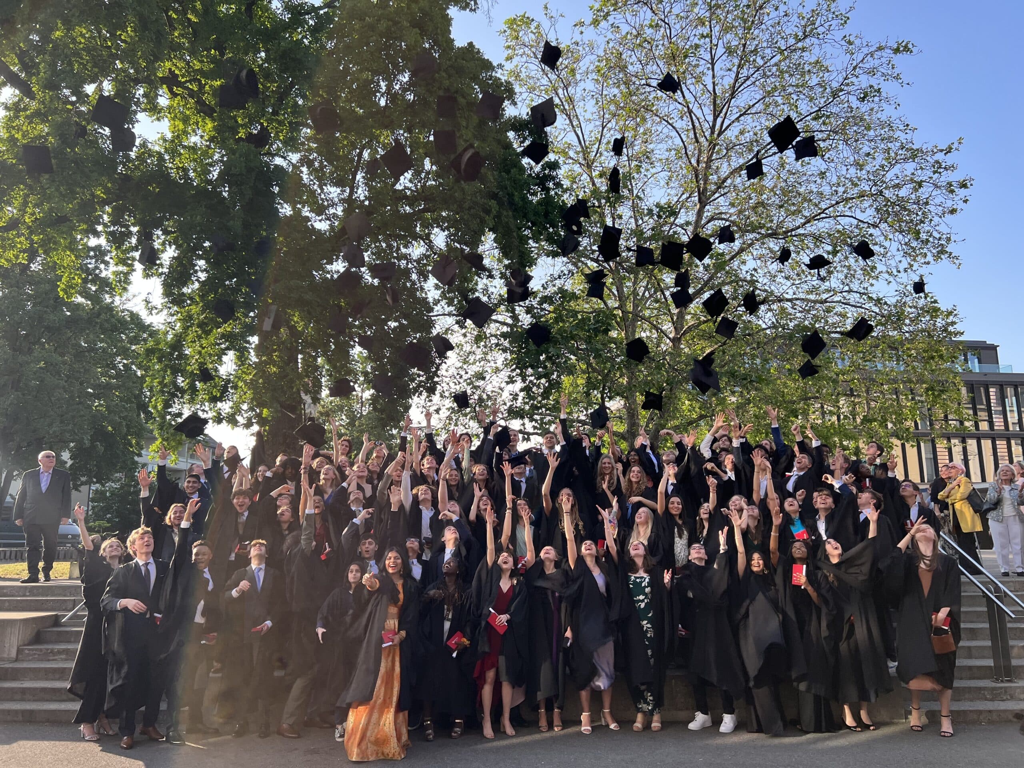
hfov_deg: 67.3
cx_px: 512
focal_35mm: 26
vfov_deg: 53.1
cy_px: 384
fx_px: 769
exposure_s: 1/853
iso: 50
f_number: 1.5
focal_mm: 5.7
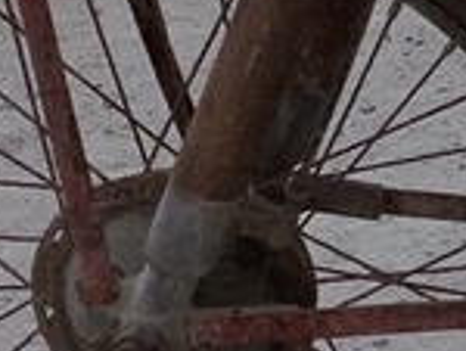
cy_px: -16
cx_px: 1441
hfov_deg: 8.0
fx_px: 2805
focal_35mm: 208
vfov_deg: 7.1
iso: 25
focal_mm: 4.25
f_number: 1.8
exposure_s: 1/1427
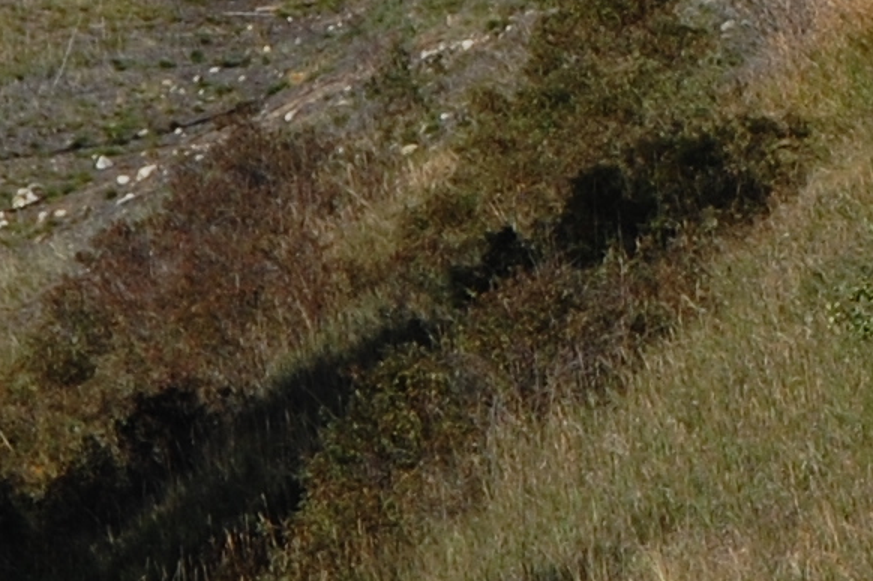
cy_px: -524
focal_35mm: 737
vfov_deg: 1.9
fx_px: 17847
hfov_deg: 2.8
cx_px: 1866
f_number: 11
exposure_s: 1/320
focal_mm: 95
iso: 200
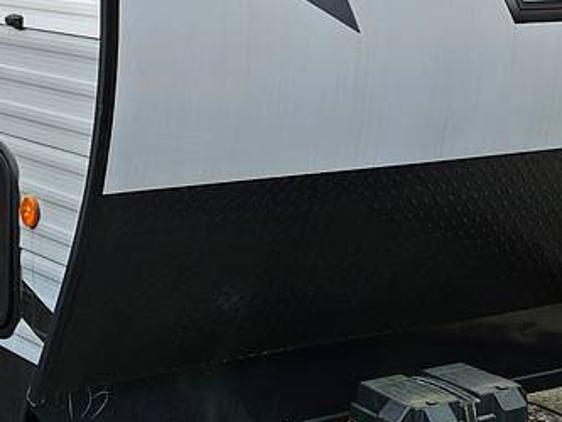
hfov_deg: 26.9
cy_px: 34
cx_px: 30
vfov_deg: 20.8
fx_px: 1121
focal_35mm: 69
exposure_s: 1/369
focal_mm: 5.4
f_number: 1.8
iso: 25
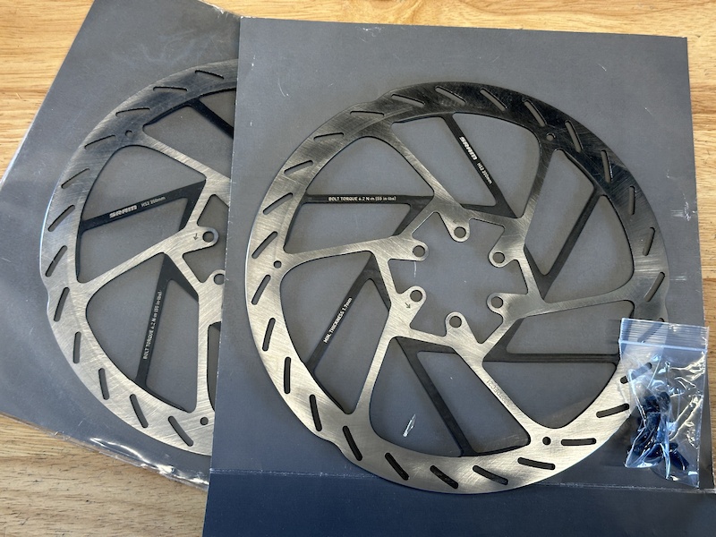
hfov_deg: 39.7
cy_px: 268
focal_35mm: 48
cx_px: 358
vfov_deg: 30.3
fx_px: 993
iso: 64
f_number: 1.78
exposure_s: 1/60
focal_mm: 6.86
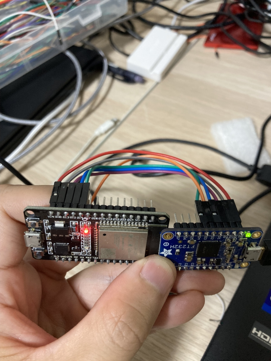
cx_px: 136
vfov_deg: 63.4
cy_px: 180
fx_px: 292
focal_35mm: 28
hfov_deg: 49.7
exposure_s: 1/60
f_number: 1.8
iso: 200
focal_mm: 3.99
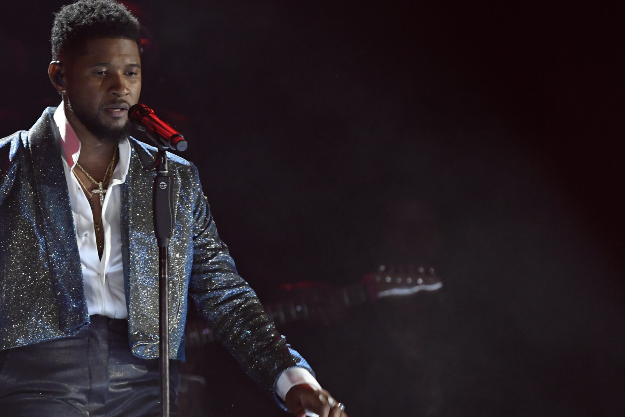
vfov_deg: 1.3
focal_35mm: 1033
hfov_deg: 2.0
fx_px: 17934
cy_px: 286
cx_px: 115
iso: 3200
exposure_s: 1/200
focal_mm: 400
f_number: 4
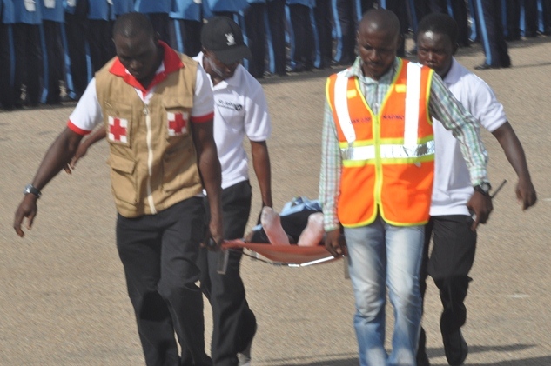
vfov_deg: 4.4
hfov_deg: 6.5
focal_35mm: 315
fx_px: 4817
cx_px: 276
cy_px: 183
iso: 400
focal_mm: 210
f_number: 22
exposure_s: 1/200
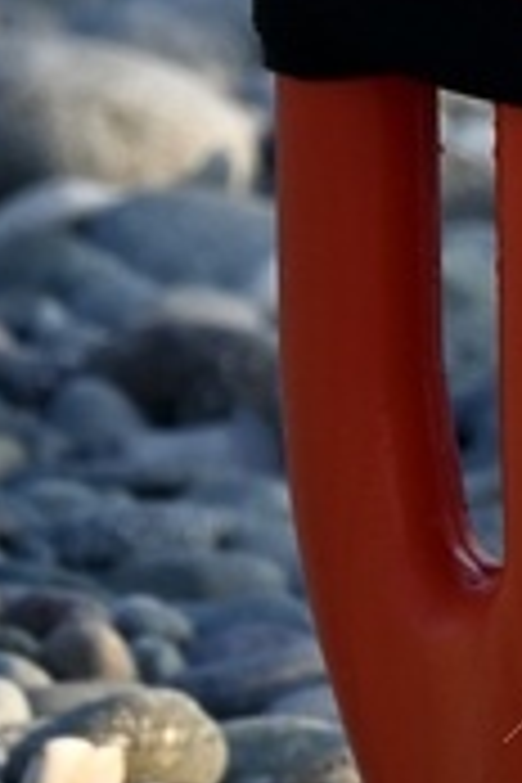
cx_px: 904
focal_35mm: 989
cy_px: -389
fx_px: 21509
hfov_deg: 1.4
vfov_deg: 2.1
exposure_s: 1/640
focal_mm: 130
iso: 250
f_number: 6.3
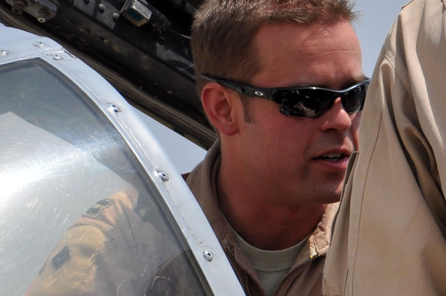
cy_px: 174
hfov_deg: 4.3
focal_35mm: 478
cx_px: 637
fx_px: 5914
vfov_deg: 2.9
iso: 200
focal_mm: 85
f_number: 11
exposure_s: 1/500
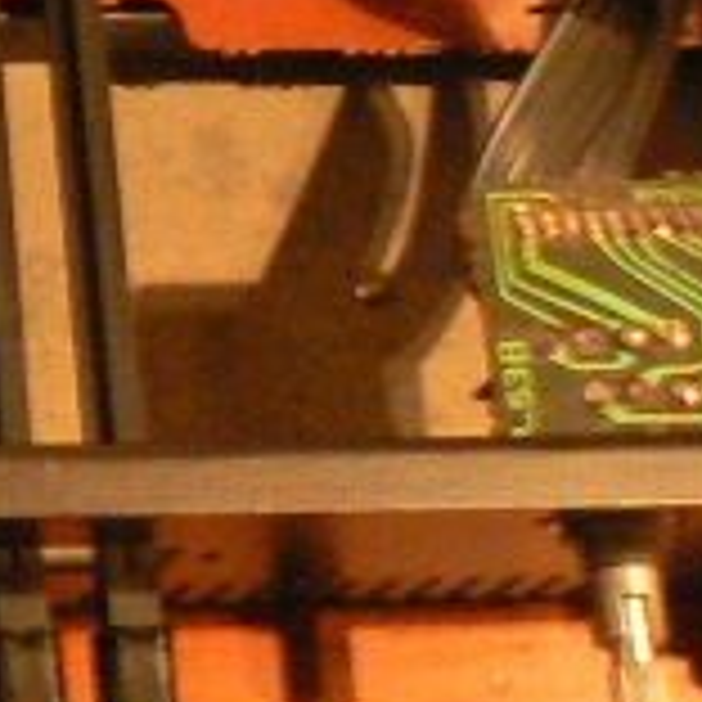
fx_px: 3694
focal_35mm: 161
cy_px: -346
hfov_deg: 9.9
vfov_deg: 10.5
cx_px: -772
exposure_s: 1/4
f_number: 2.8
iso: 400
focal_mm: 6
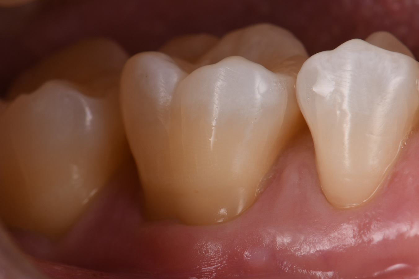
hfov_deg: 13.1
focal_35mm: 157
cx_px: 210
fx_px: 1826
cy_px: 140
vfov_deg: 8.7
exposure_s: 1/160
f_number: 32
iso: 200
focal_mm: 105
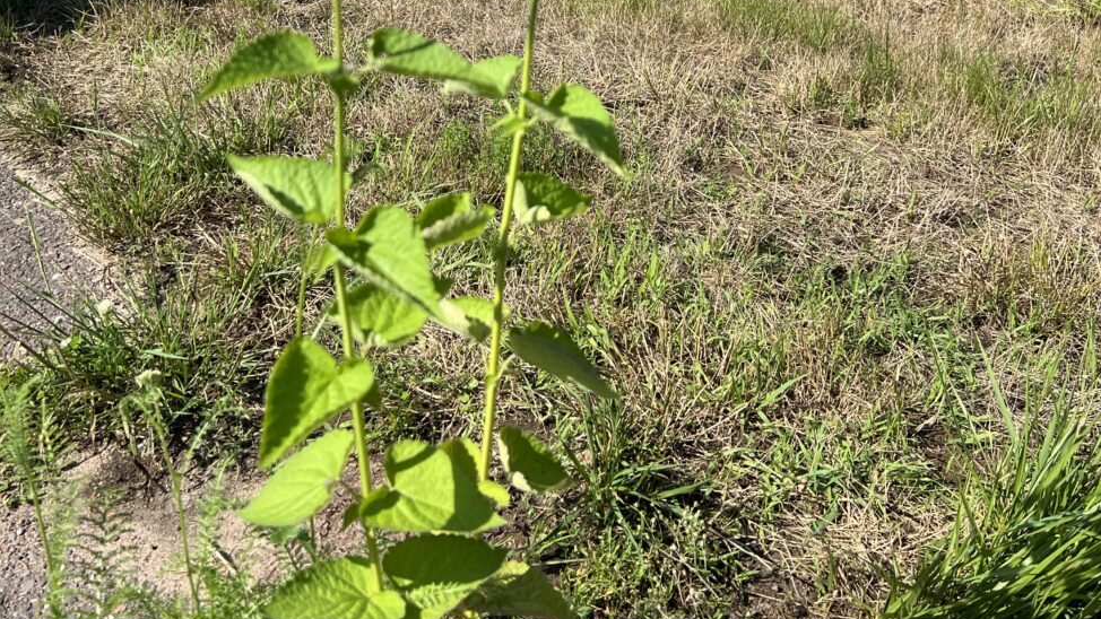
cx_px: 553
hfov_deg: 52.8
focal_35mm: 38
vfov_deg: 29.7
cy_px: 43
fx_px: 1109
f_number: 1.5
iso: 50
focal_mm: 5.7
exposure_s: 1/2695
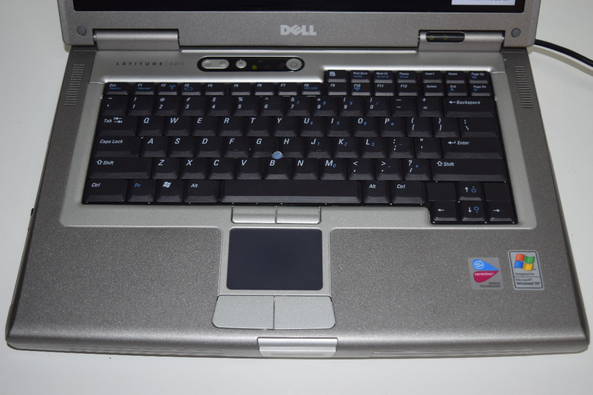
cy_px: 198
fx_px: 840
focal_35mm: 51
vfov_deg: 26.5
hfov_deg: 38.9
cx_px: 296
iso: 560
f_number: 4.5
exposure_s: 1/60
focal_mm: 34
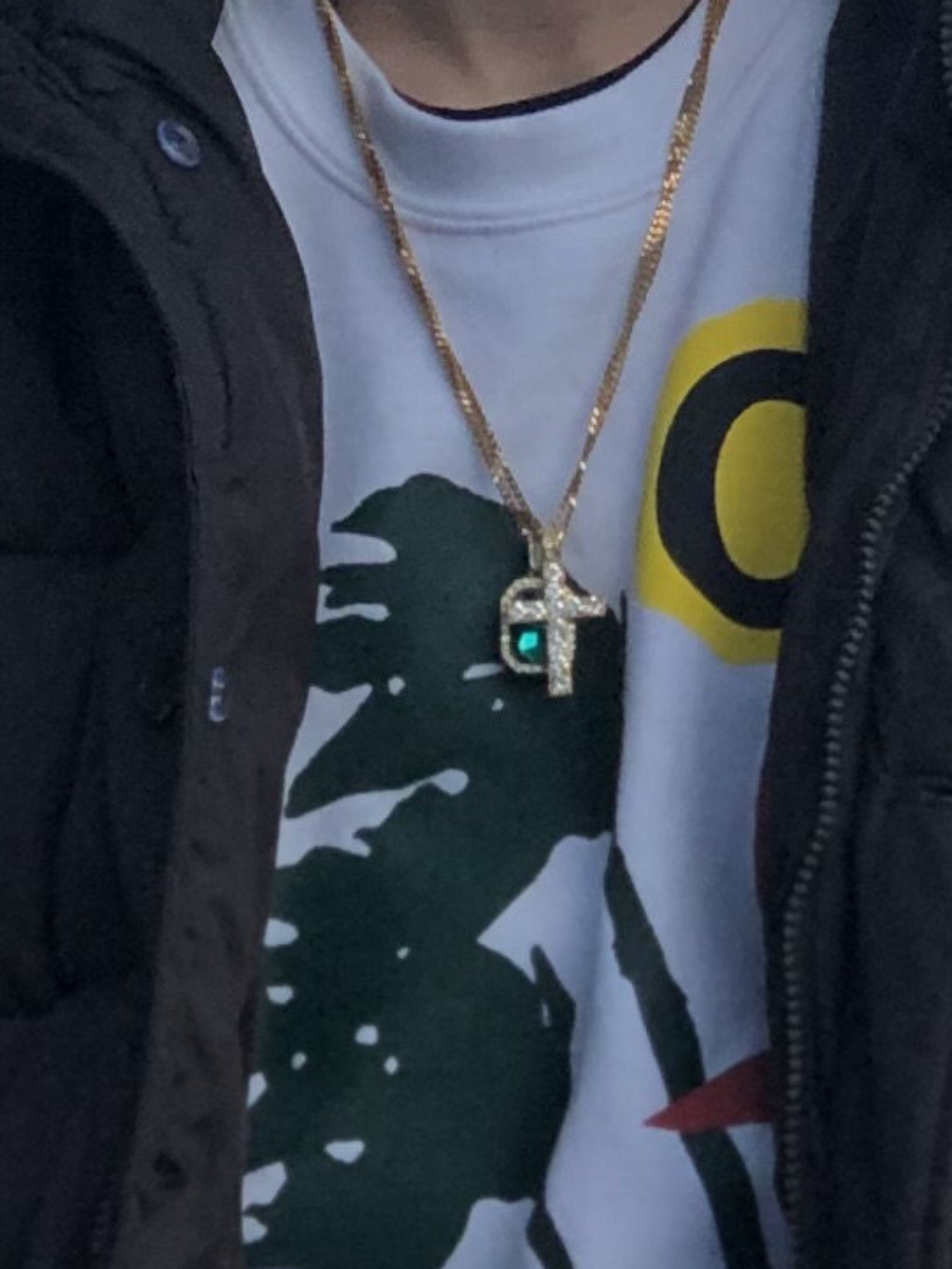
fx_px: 10637
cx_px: 703
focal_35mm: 290
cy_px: 748
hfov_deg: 5.1
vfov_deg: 6.8
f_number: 2.4
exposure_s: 1/60
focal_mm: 6
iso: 16
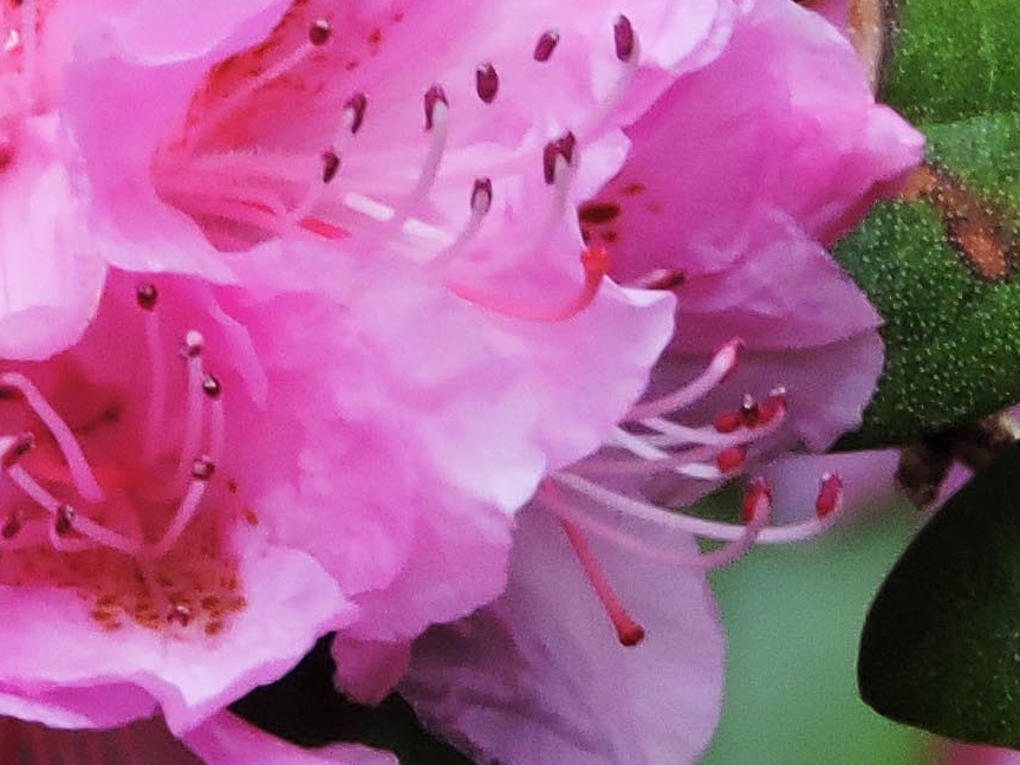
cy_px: 61
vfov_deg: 1.1
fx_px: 39332
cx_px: -139
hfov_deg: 1.5
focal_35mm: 1335
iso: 280
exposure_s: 1/125
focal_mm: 44.8
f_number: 5.5
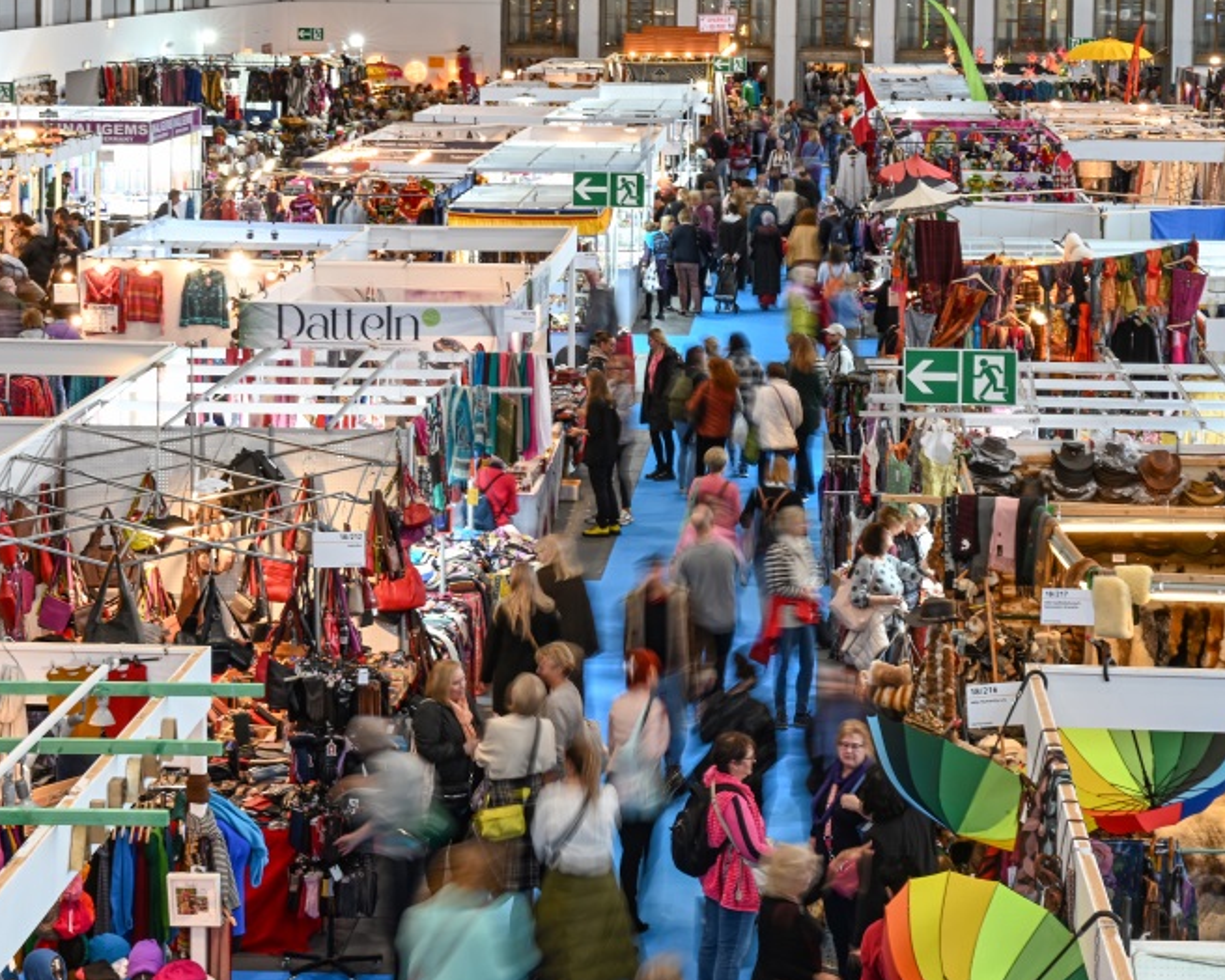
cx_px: 736
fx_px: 2901
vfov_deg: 19.2
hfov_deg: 23.8
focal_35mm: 80
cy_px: 489
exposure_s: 1/1.6
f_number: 22
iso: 250
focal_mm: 70
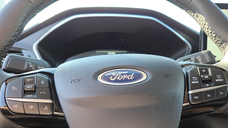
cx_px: 118
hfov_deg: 71.9
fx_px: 157
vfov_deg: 43.6
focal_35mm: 26
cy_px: 89
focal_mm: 5.4
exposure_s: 1/180
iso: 80
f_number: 1.8
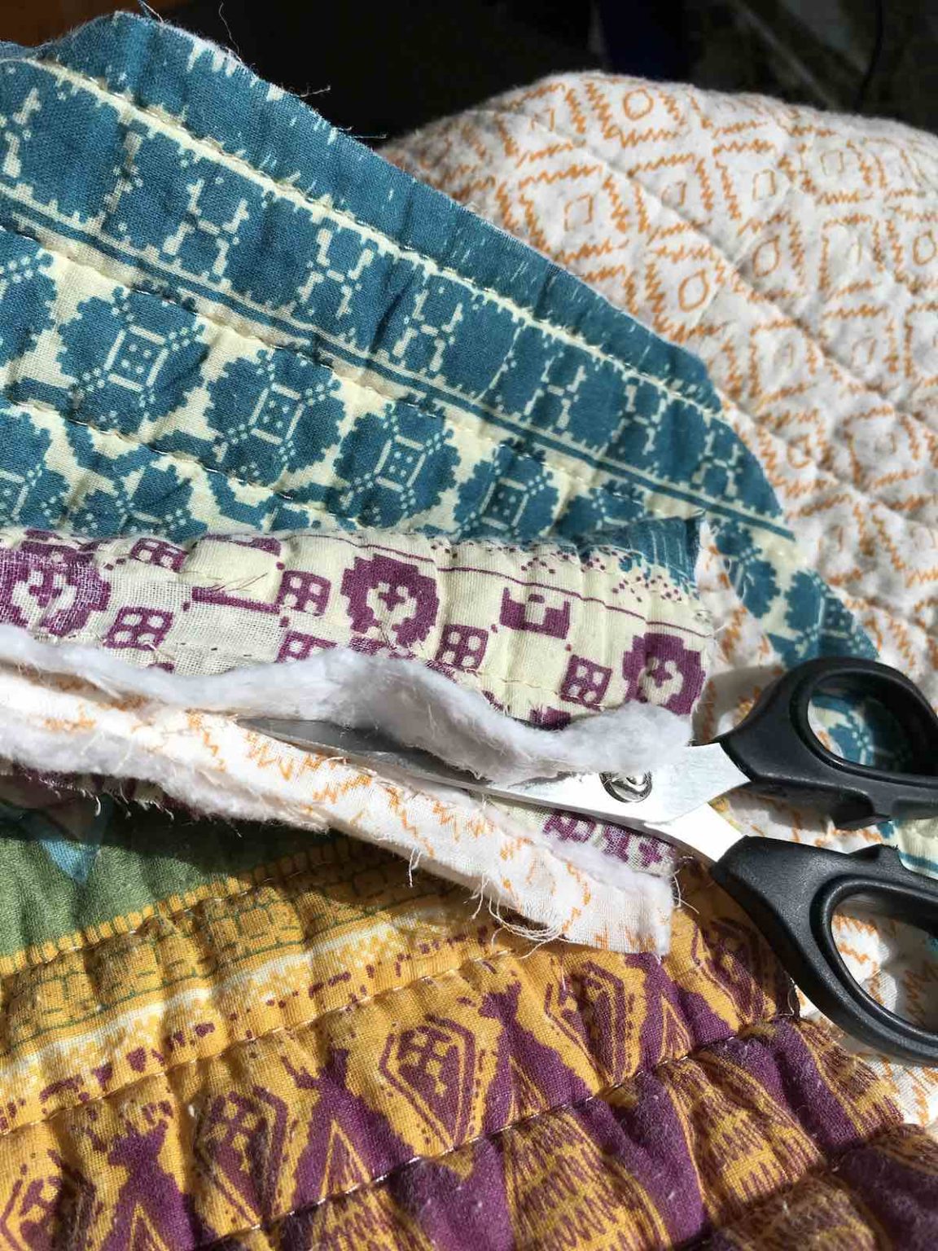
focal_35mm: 28
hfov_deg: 49.7
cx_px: 469
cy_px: 626
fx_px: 1012
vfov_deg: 63.4
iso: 20
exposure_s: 1/316
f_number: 1.8
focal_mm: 3.99
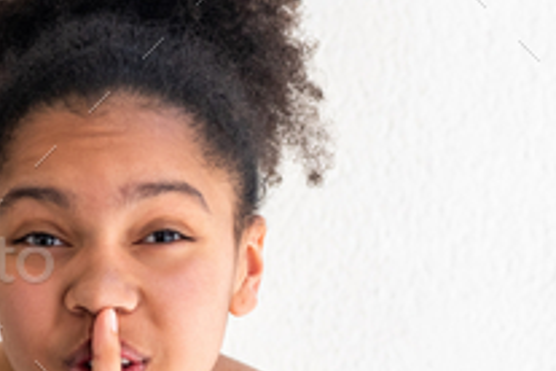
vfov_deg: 4.6
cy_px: 390
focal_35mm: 299
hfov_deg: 6.9
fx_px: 4618
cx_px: 328
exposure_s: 1/250
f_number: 4.5
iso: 500
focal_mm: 105
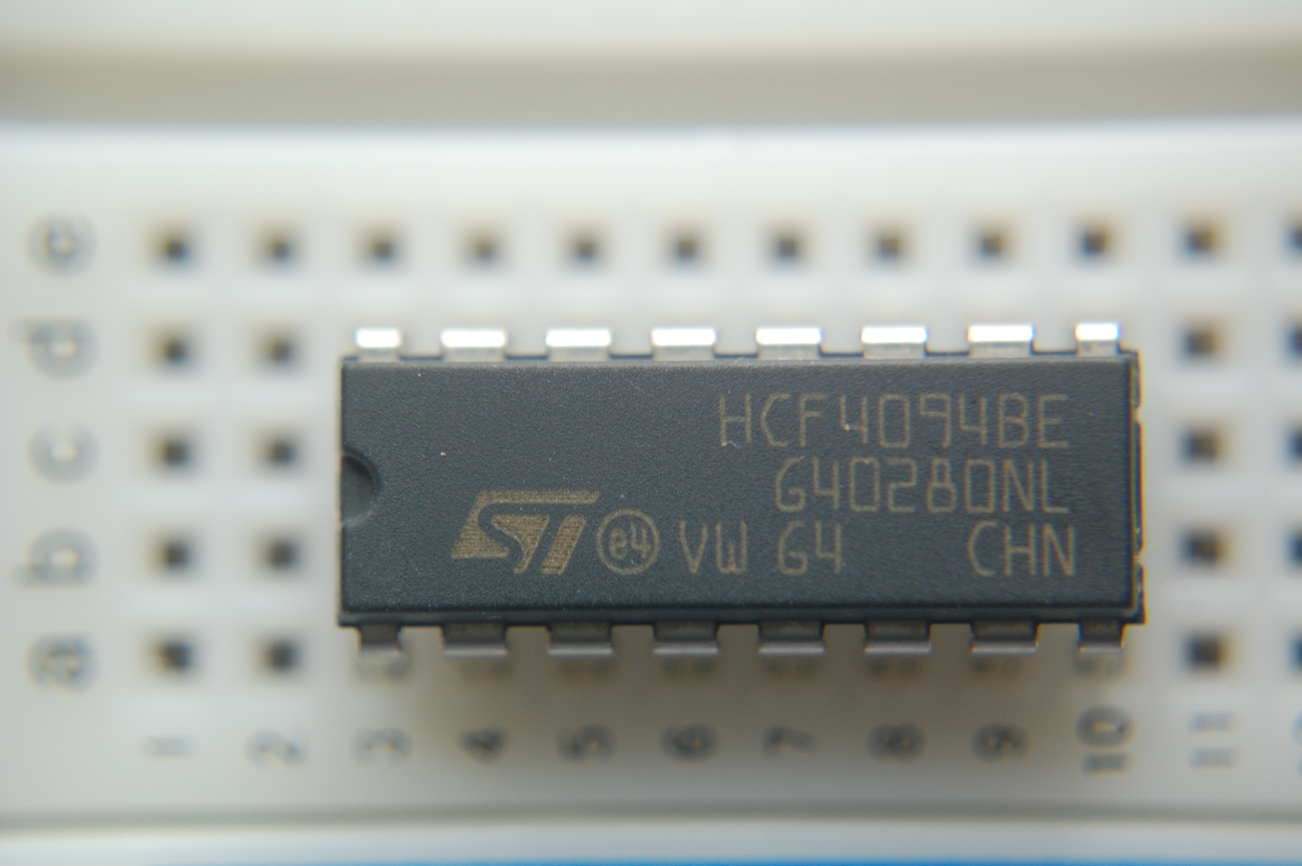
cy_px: 433
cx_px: 651
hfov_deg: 27.0
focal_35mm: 75
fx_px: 2710
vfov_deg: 18.1
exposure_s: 1/80
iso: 400
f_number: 5.6
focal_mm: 50
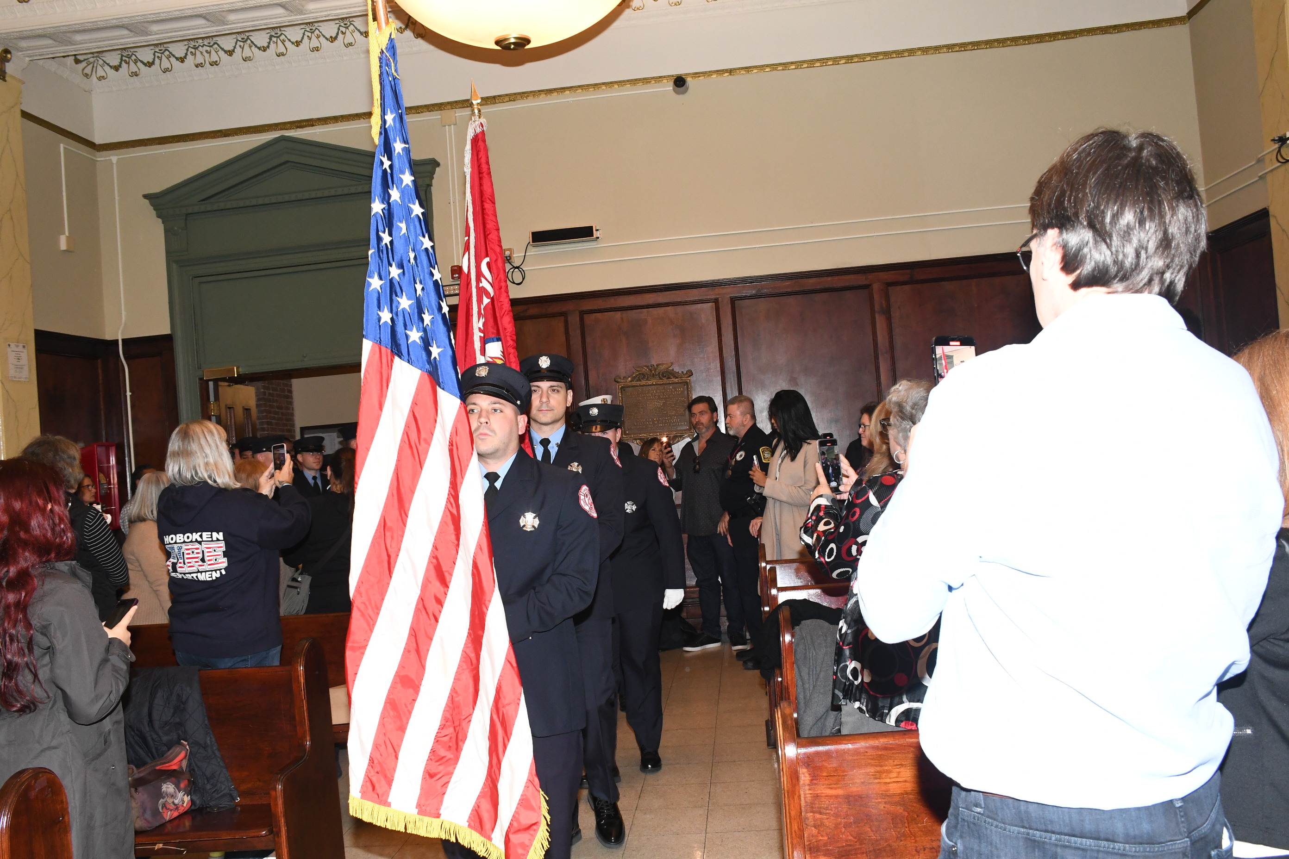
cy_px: 430
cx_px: 644
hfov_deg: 61.9
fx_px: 1074
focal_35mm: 30
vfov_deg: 43.6
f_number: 8
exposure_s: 1/60
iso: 1600
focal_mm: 20
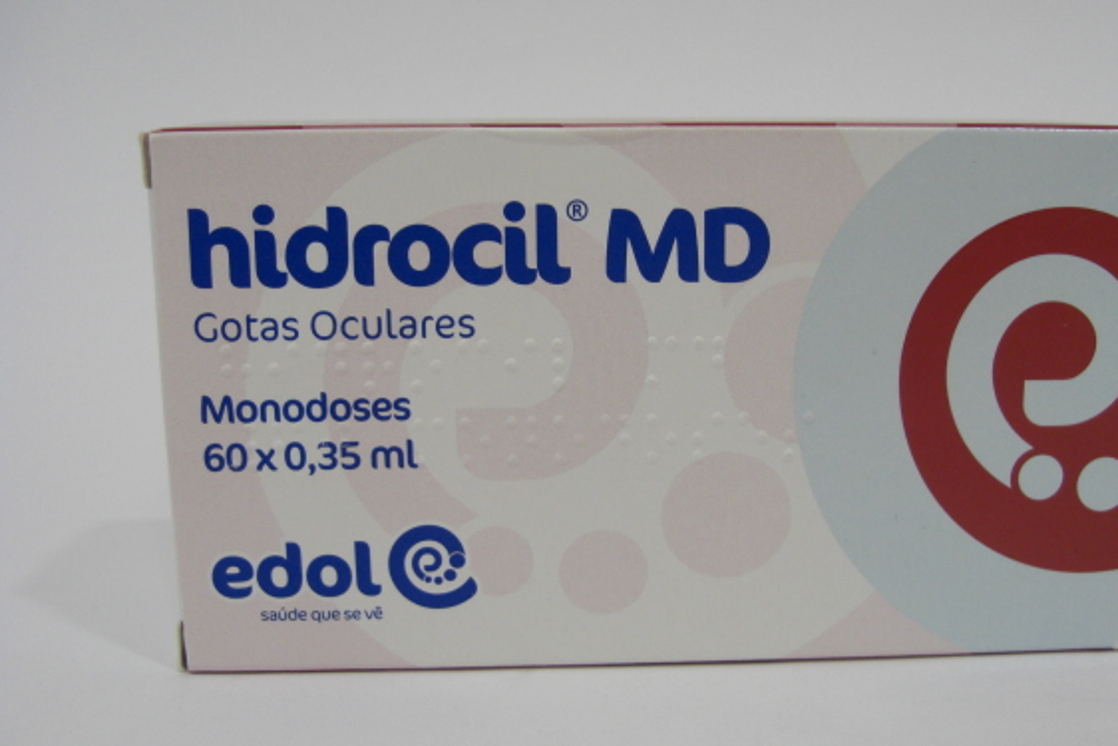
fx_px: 1398
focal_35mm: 45
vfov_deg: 29.9
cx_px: 633
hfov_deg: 43.5
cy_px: 410
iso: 200
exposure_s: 1/60
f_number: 2.8
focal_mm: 7.9
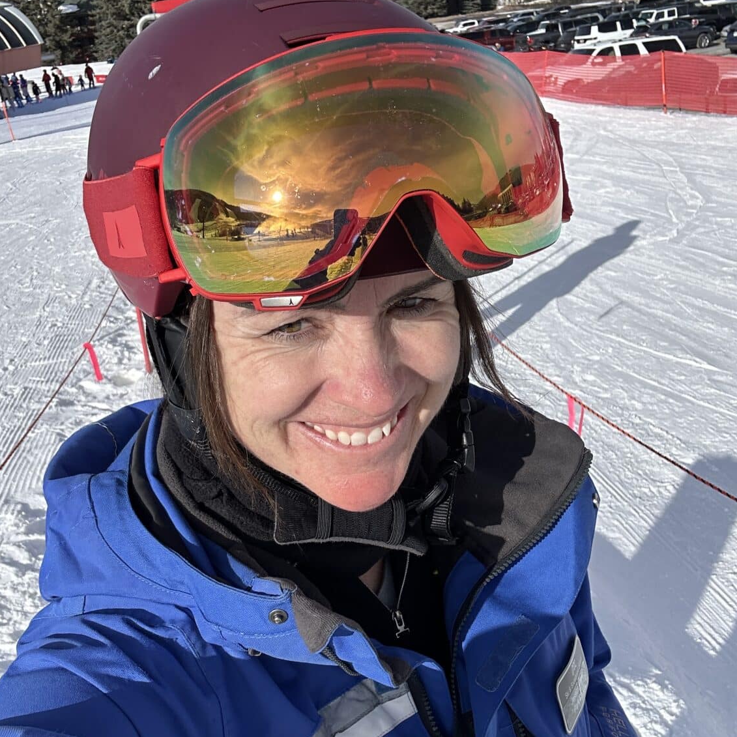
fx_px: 867
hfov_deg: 46.0
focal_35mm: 36
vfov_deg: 46.0
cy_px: 390
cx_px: 362
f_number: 1.9
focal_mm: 2.69
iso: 25
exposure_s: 1/2558
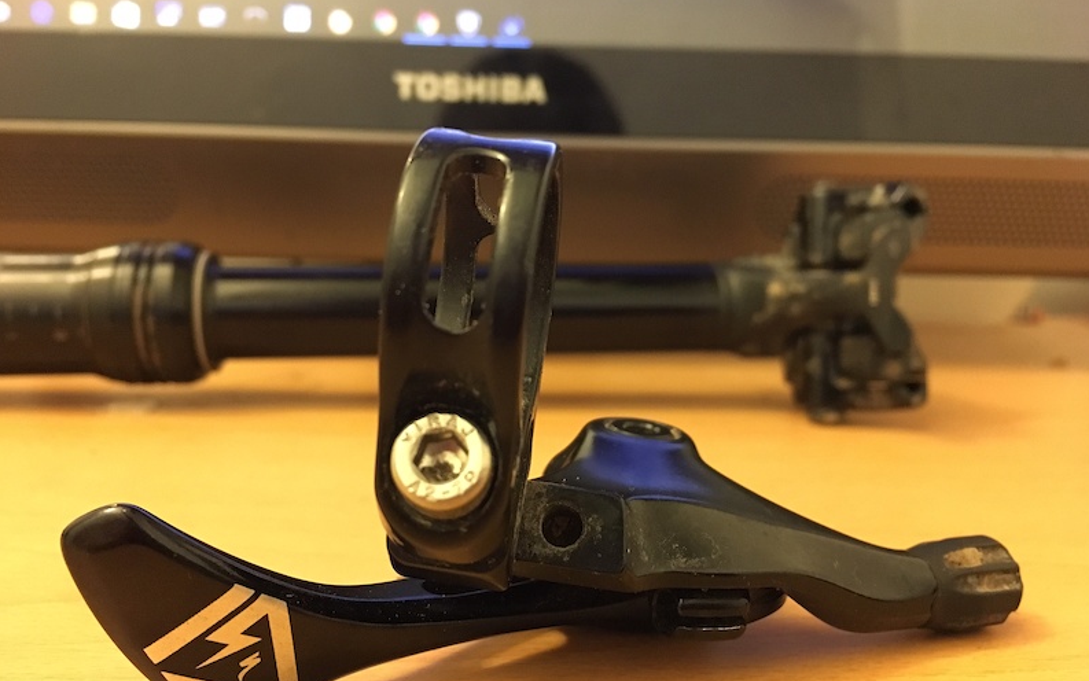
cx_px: 547
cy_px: 373
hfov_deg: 61.2
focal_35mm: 31
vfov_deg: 40.6
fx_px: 920
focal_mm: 4.15
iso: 320
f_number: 2.2
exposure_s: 1/17
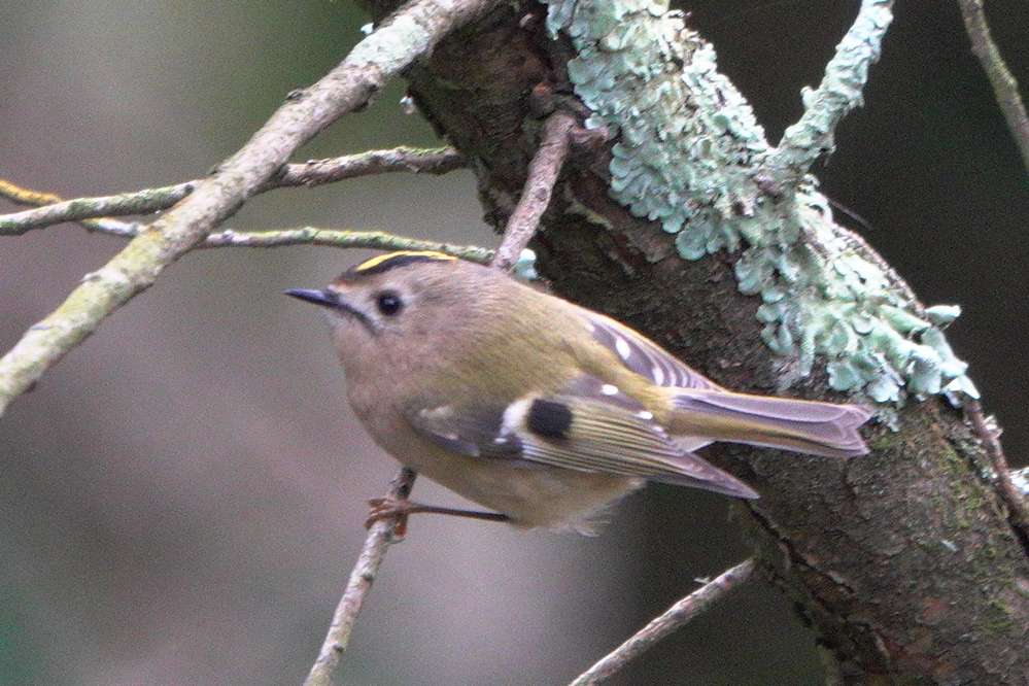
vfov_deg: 2.5
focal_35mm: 547
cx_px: 514
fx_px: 15634
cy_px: 343
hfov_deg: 3.8
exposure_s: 1/160
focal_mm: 200.72
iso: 1250
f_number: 4
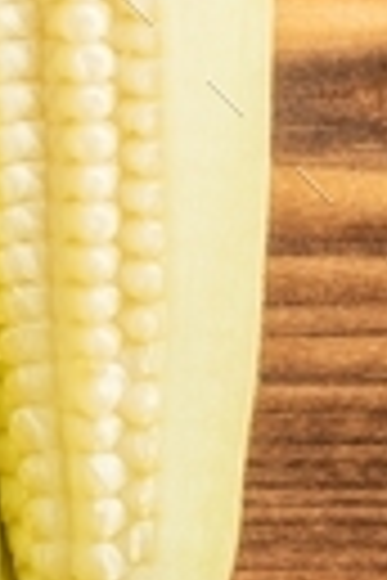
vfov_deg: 4.0
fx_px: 8304
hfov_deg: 2.6
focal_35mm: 515
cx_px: -742
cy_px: -209
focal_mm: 50
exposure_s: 1/160
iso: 100
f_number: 13
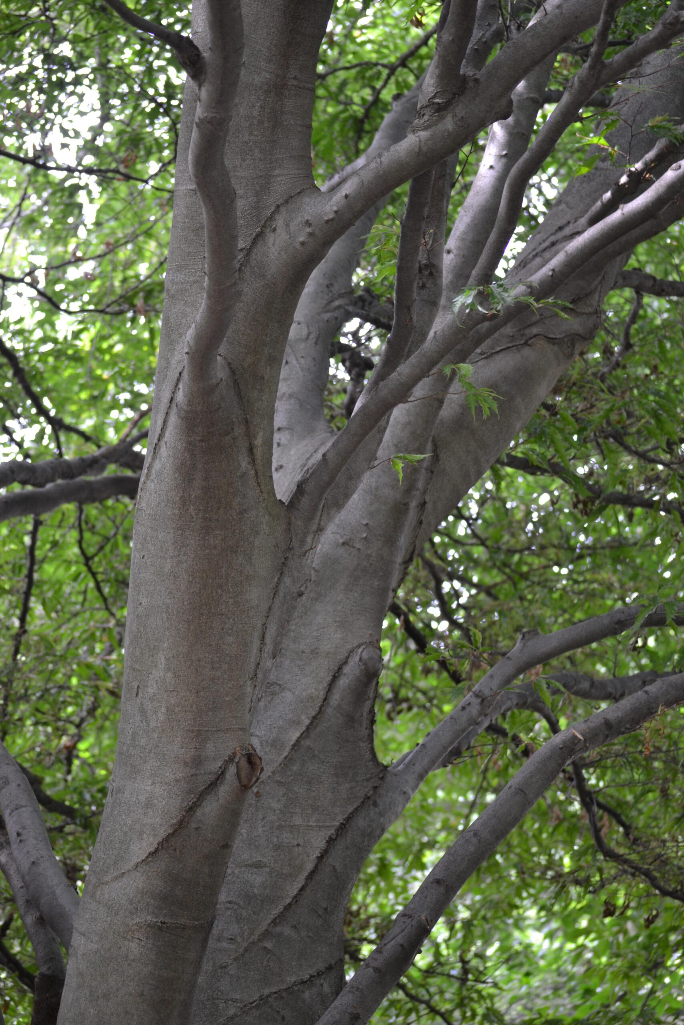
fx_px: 2351
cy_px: 512
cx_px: 342
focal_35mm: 82
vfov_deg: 24.6
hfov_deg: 16.6
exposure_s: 1/50
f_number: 4
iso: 400
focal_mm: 55
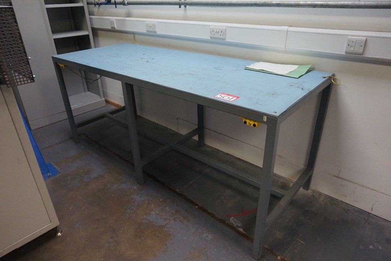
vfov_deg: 53.1
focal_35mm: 24
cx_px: 196
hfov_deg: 73.7
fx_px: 261
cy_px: 130
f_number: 4
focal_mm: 16
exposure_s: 1/160
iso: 1250
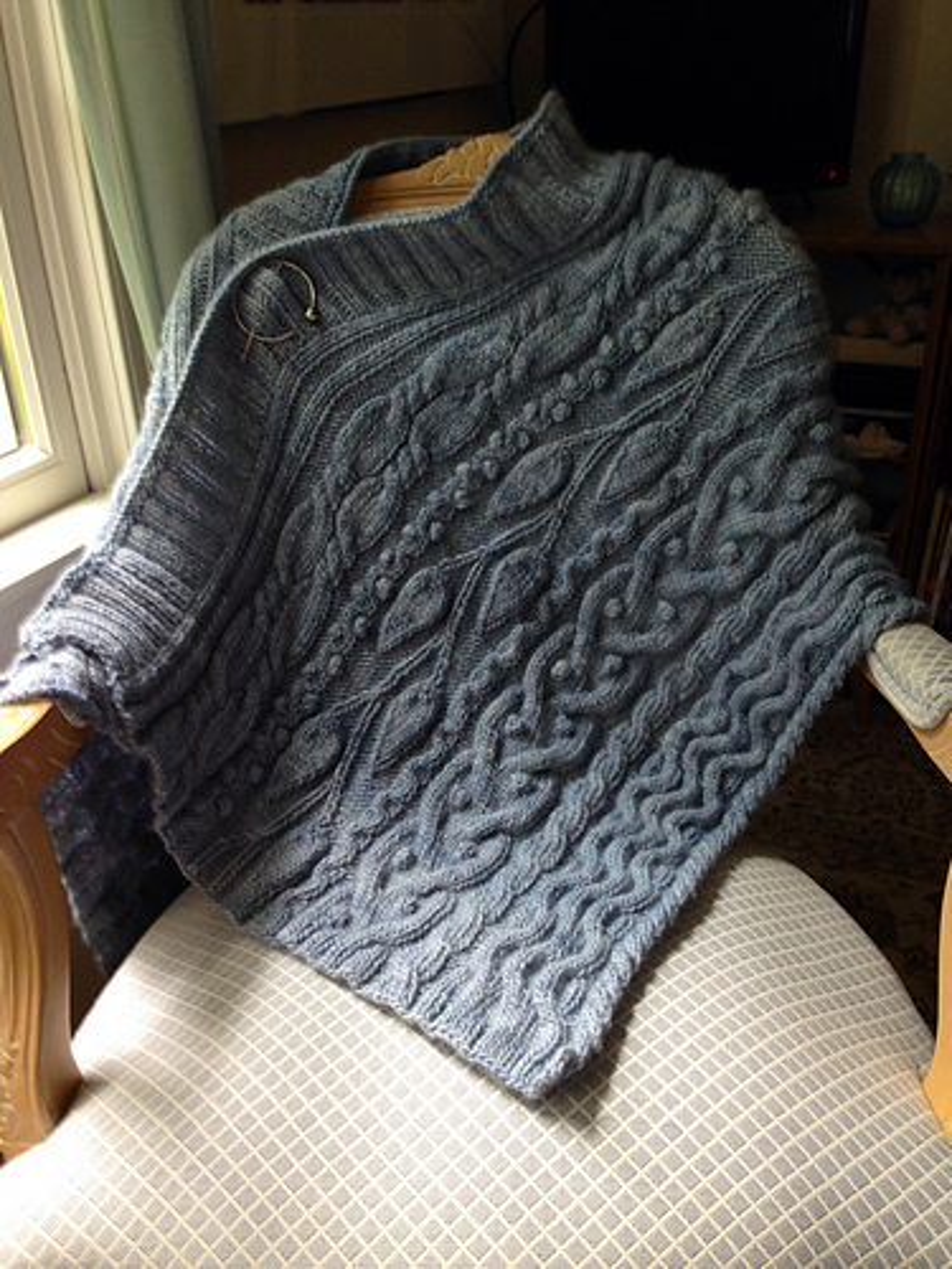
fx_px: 1210
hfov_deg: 42.9
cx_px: 476
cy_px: 634
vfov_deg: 55.4
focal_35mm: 33
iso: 50
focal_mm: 4.12
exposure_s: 1/20
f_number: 2.4
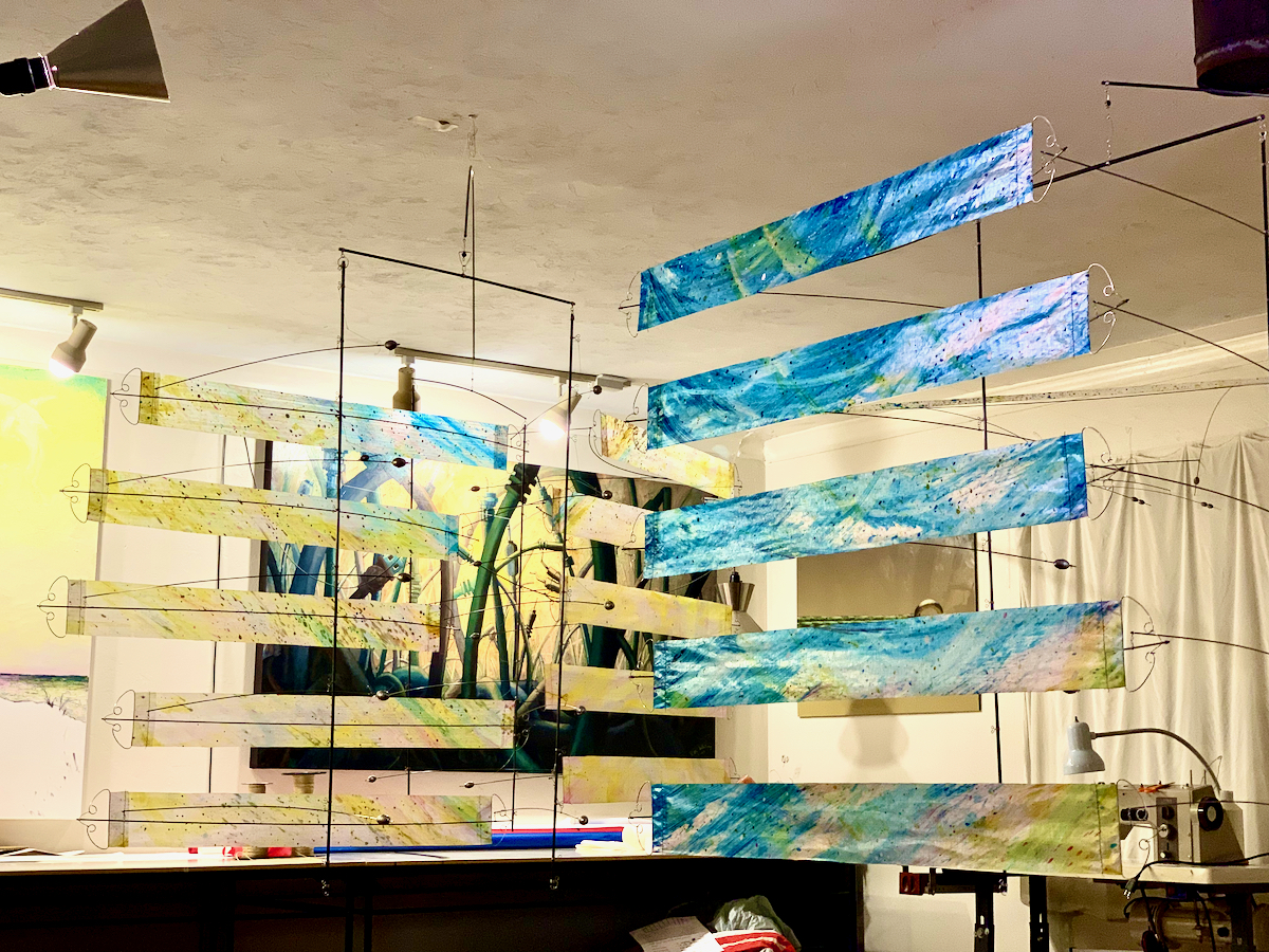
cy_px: 476
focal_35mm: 52
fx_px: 1906
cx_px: 634
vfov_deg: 28.0
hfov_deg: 36.8
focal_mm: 6
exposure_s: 1/60
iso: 100
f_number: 2.4
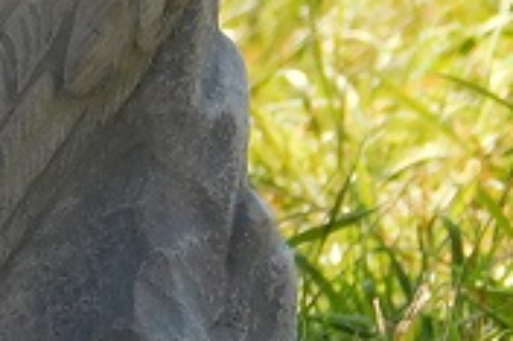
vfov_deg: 1.5
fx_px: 12984
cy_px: -58
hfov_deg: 2.3
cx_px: -146
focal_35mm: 912
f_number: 5
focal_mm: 23.7
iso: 125
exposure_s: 1/250
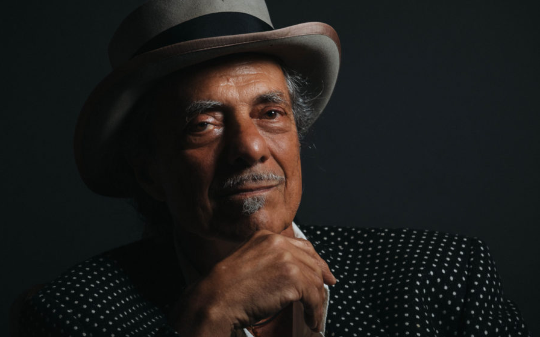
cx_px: 269
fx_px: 3164
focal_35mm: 215
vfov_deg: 6.1
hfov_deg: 9.8
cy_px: 171
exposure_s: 1/250
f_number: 6.4
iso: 200
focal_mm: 140
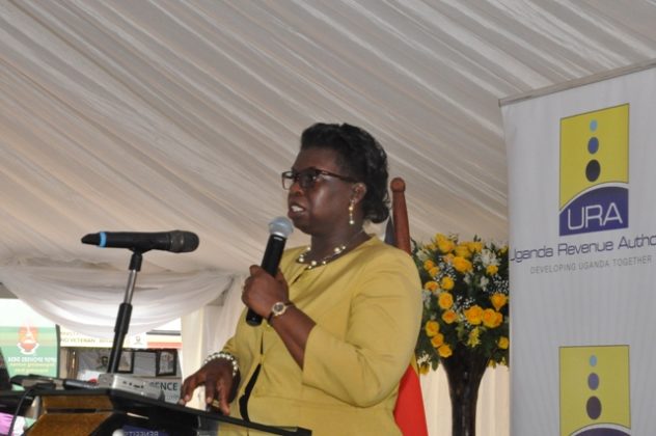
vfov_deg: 15.7
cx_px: 328
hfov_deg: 23.4
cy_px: 218
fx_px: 1584
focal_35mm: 87
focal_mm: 58
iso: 3200
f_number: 22
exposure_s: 1/200
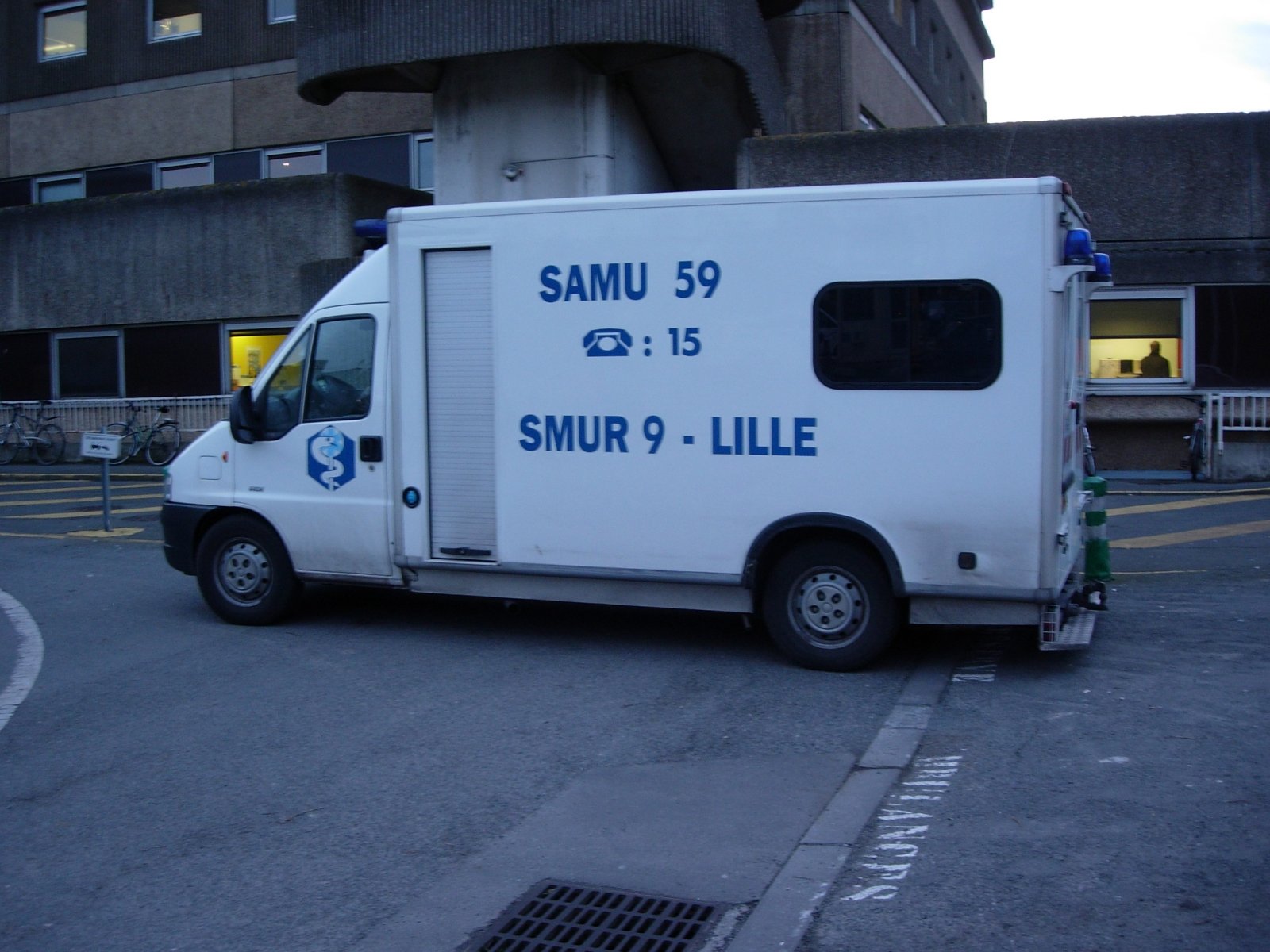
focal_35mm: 38
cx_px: 635
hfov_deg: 49.0
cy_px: 476
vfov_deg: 37.7
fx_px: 1394
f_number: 2.8
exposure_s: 1/16.9
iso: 79
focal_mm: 7.8
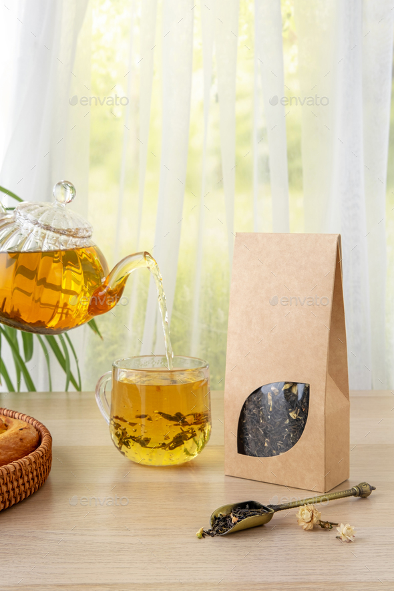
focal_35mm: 53
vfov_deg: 37.5
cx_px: 197
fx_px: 870
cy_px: 296
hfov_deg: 25.5
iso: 100
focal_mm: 35
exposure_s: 1/180
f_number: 10
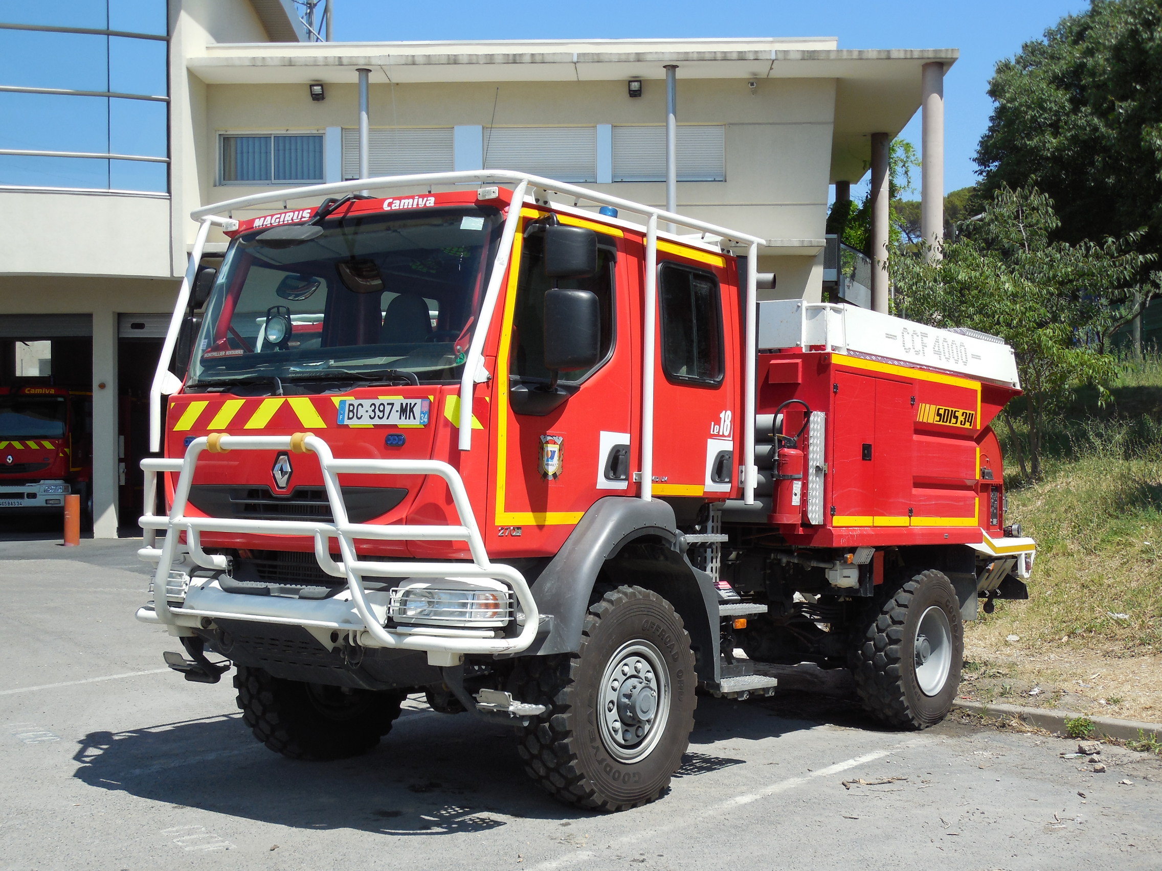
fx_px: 1443
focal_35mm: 43
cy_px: 436
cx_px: 581
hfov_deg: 43.9
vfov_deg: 33.6
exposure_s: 1/800
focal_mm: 7.8
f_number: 3.9
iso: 125
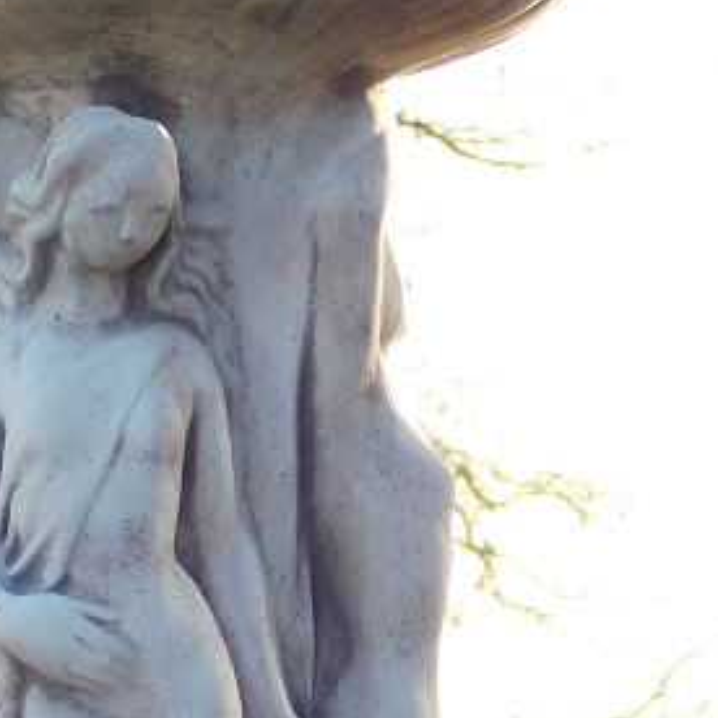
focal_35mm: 678
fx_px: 15910
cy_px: 679
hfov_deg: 2.6
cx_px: 193
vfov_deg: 2.6
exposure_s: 1/100
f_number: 5.4
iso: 125
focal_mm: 32.7
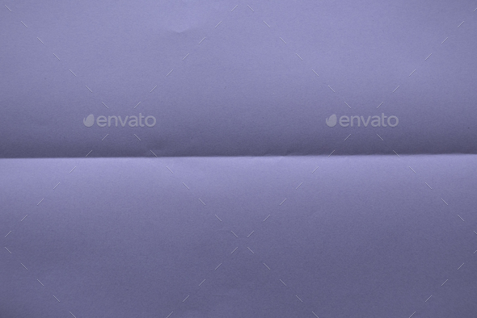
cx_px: 238
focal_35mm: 40
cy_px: 159
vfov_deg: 33.4
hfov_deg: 48.4
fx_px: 530
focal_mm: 17.9
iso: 200
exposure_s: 1/160
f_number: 2.8
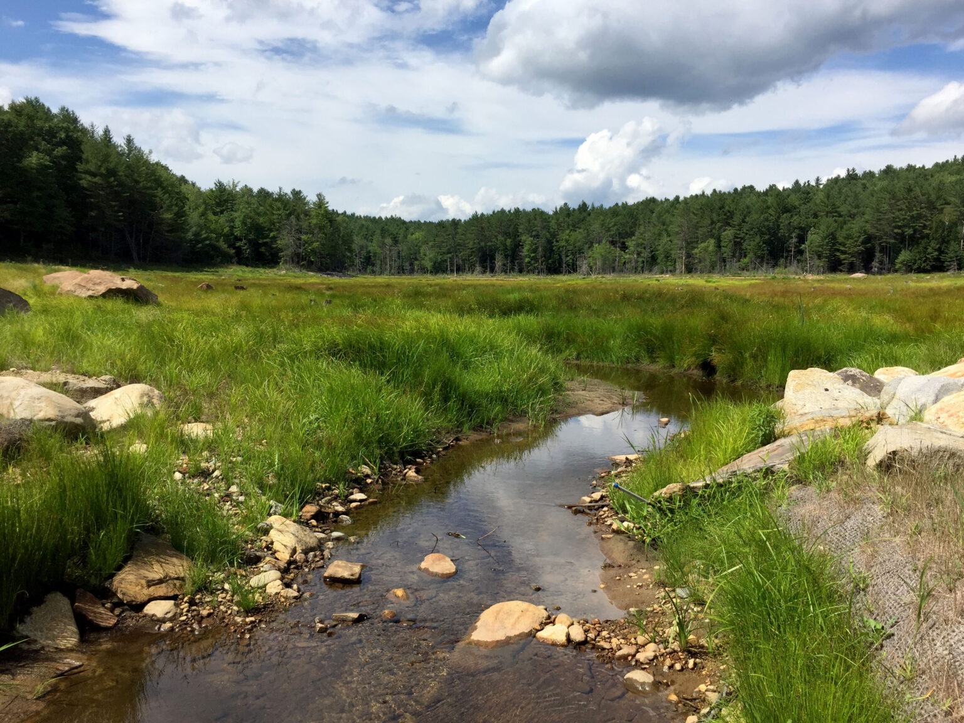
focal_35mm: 29
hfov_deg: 61.7
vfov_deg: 48.2
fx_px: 808
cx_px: 482
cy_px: 362
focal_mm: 4.15
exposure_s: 1/3049
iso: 32
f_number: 2.2
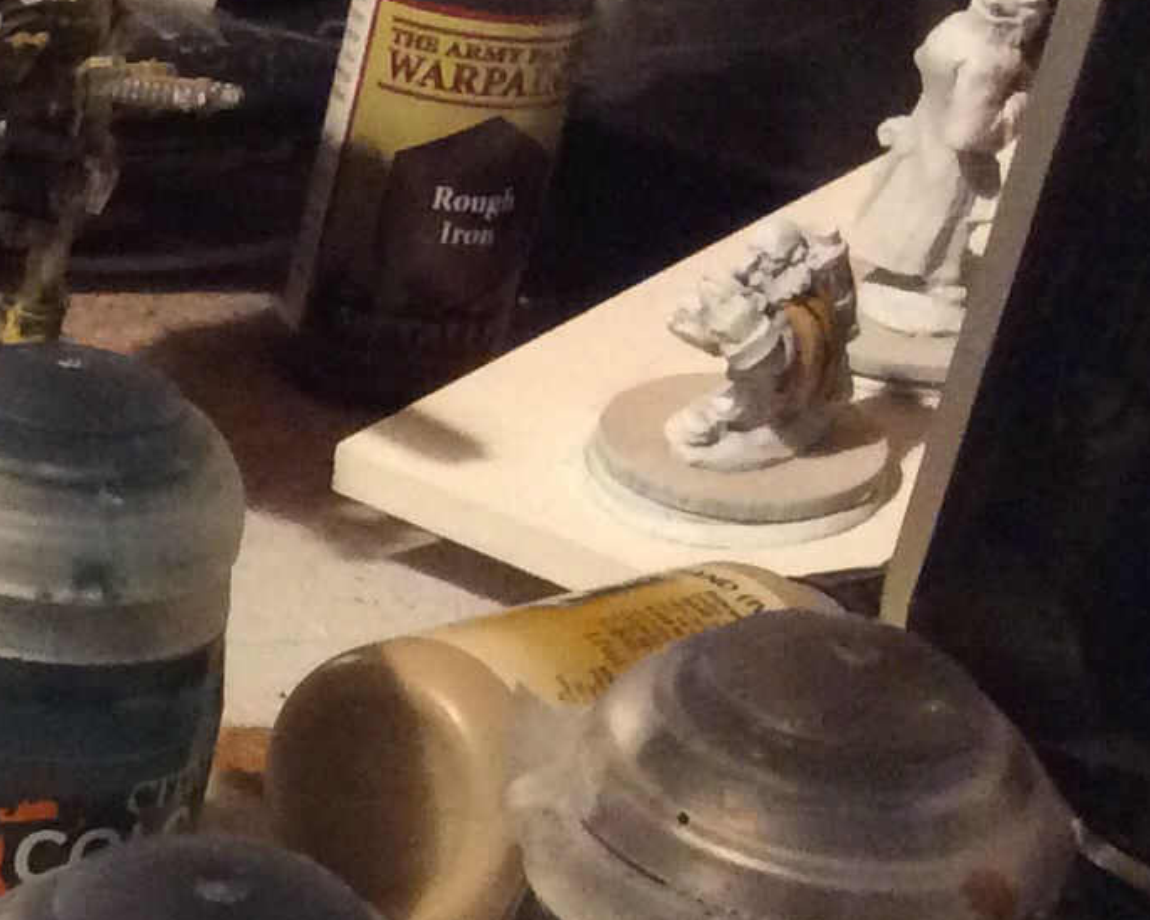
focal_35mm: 118
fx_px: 4016
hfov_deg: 14.5
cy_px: 1090
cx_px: -855
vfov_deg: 12.8
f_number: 2.4
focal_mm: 3.3
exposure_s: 1/17
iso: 250
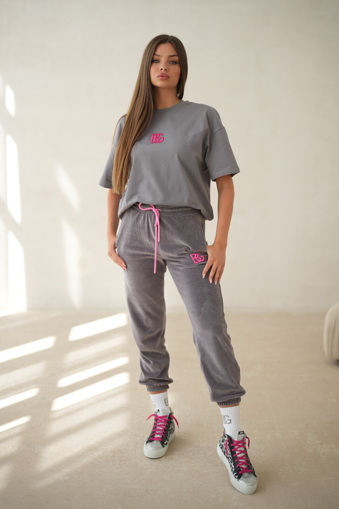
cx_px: 170
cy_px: 254
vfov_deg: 39.6
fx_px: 706
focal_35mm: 50
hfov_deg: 27.0
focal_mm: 50
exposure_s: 1/320
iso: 100
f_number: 1.4
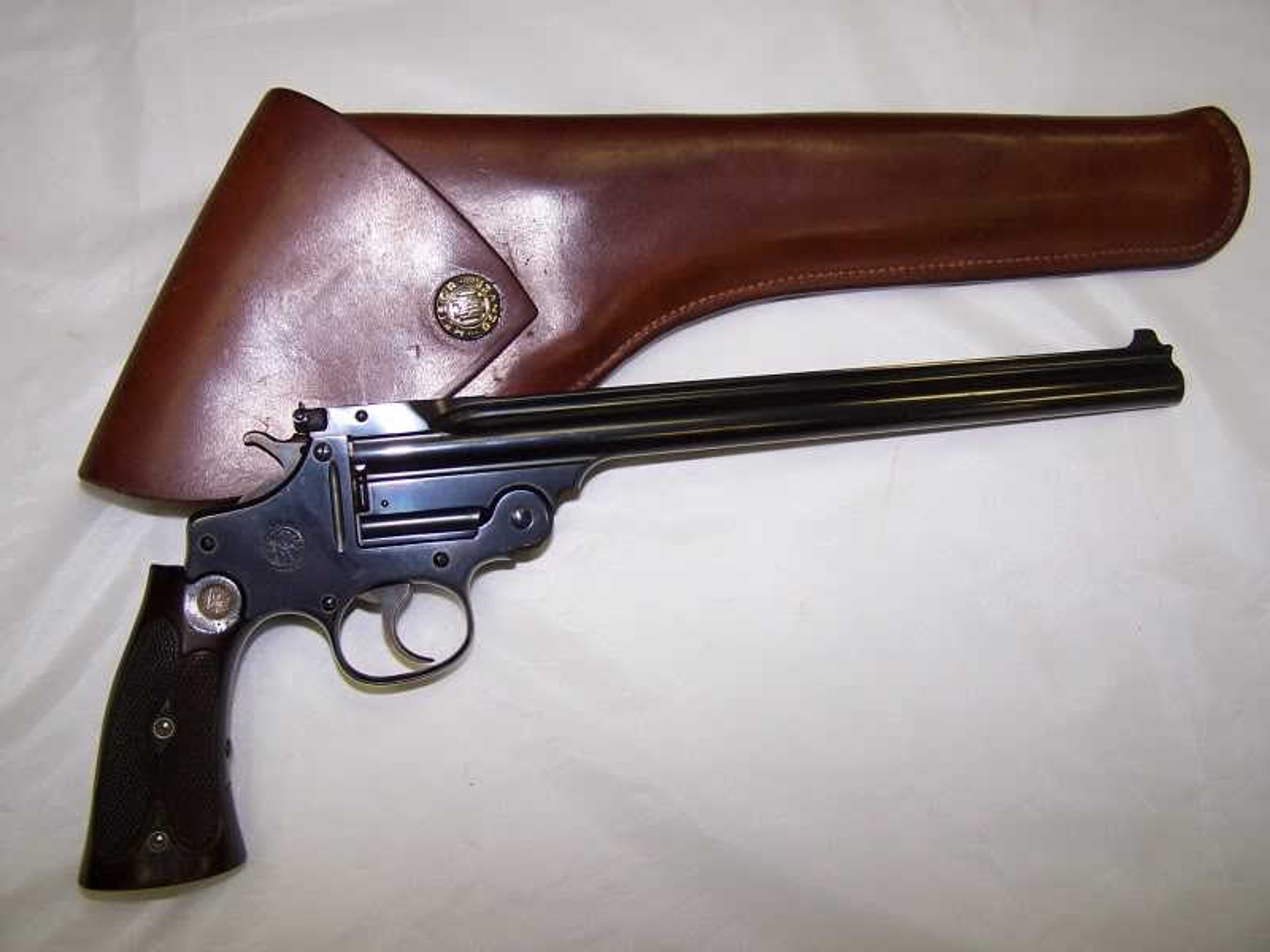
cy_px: 476
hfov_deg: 49.0
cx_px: 635
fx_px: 1394
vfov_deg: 37.7
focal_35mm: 38
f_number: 2.8
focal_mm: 6.3
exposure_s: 1/60
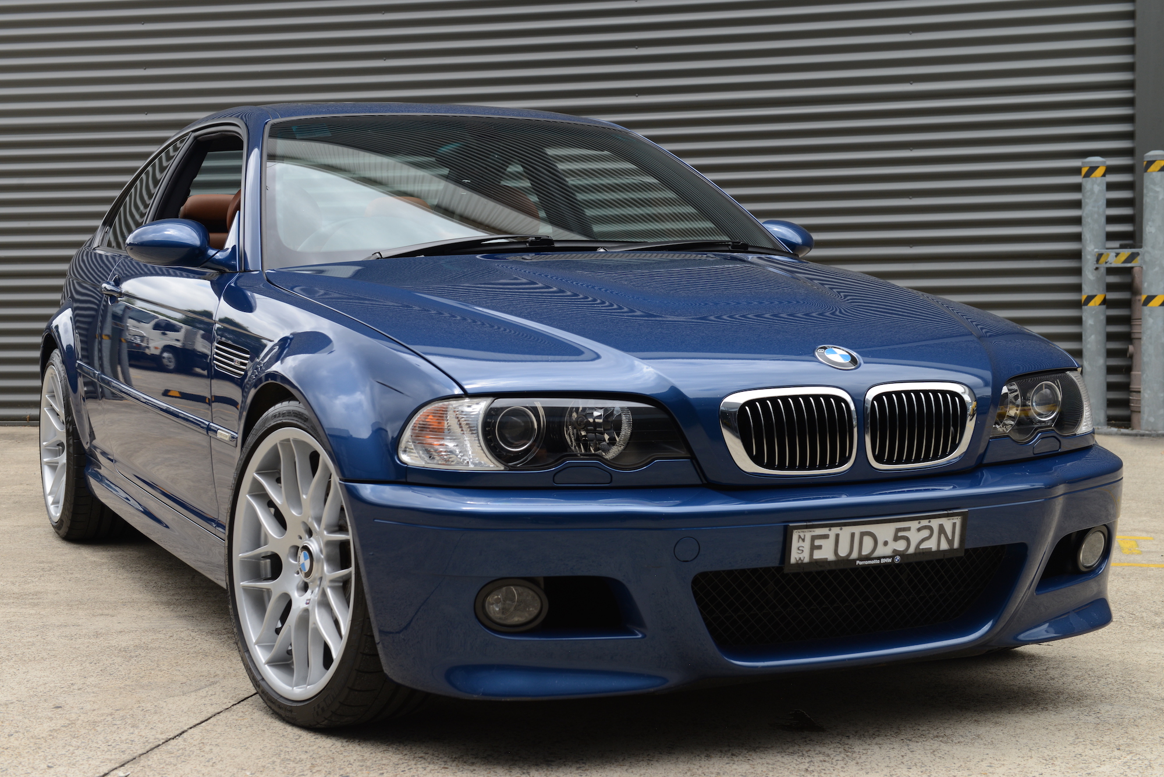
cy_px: 388
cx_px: 582
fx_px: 1779
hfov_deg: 36.2
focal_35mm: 55
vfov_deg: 24.6
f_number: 8
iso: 280
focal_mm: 55
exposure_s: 1/250
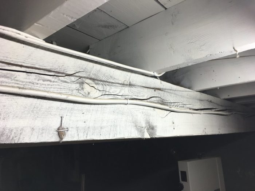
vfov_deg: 48.2
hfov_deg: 61.7
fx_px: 214
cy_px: 96
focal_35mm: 29
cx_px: 128
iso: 32
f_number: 2.2
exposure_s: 1/120
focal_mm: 4.15
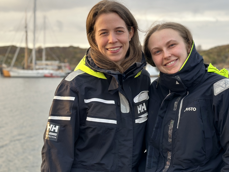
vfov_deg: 22.3
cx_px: 130
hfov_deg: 29.4
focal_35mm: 66
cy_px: 81
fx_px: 437
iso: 64
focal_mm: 6.86
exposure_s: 1/177
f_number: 1.78
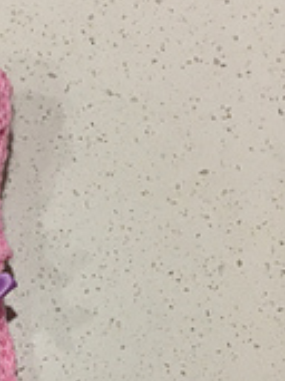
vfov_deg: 22.6
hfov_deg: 16.7
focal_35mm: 85
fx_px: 934
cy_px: 319
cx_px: -46
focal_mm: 4.15
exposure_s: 1/33
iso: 80
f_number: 2.2
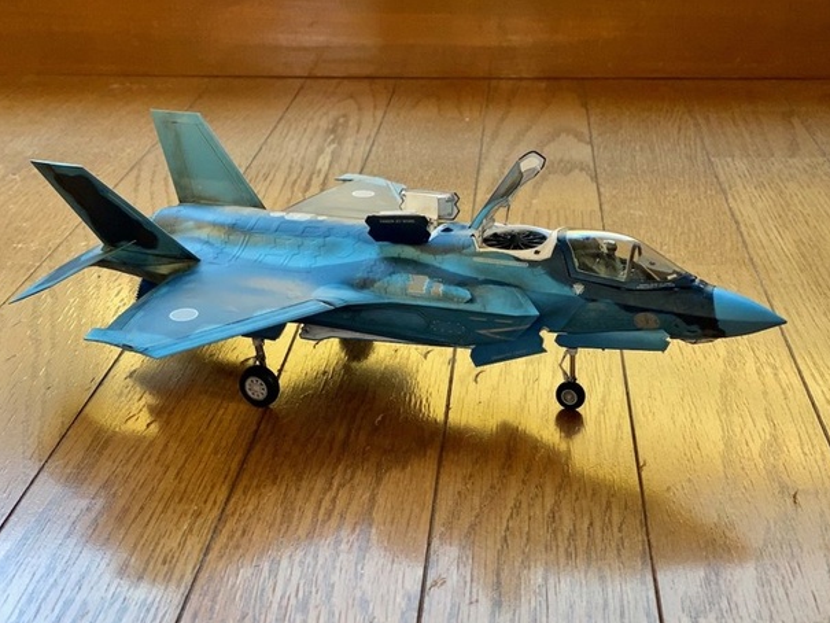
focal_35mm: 55
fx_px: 1319
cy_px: 316
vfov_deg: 26.6
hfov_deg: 34.9
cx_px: 417
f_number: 2
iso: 100
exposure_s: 1/122
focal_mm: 6
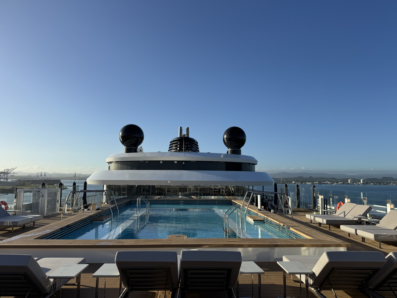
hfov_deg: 71.6
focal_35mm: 24
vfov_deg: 56.8
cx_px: 198
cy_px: 149
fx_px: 275
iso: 80
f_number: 1.78
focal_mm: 6.76
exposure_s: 1/6410
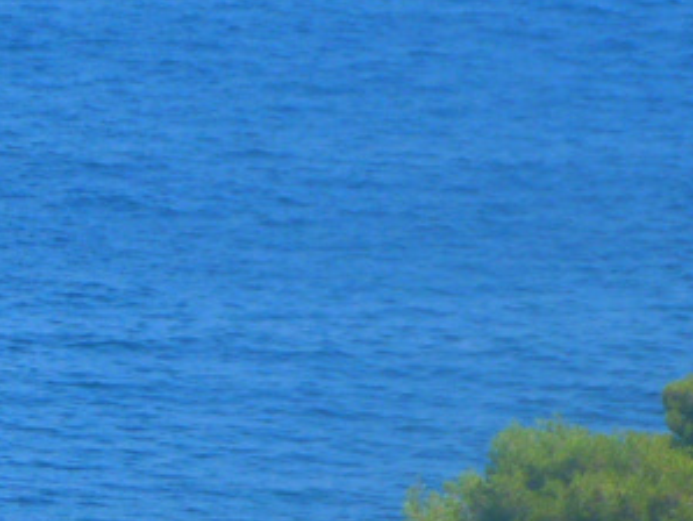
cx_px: -640
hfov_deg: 2.3
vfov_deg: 1.7
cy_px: 798
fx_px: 17131
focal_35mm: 855
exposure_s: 1/250
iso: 80
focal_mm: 31.9
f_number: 4.5
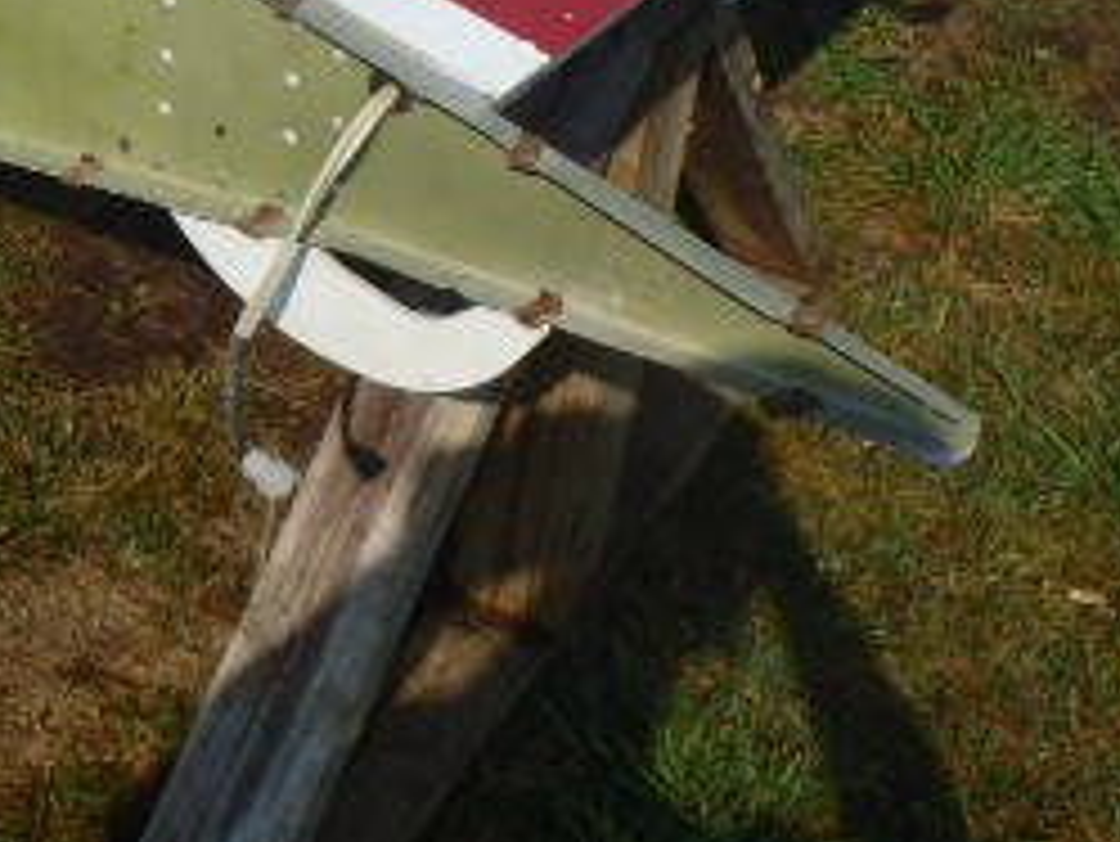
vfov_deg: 18.3
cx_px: 175
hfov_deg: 24.8
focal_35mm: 77
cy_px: -135
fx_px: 2493
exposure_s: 1/160
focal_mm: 5.4
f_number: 11
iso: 125
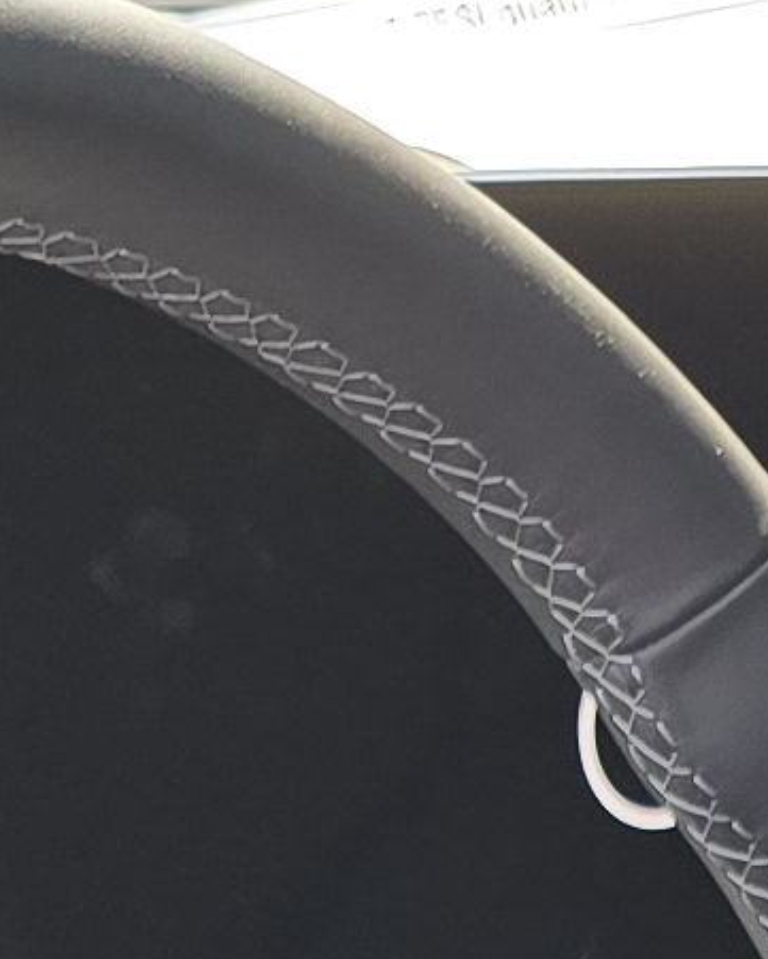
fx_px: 5652
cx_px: 304
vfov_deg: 8.2
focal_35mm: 199
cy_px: 2900
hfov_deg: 7.8
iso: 32
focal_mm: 6.3
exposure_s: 1/180
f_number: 1.7
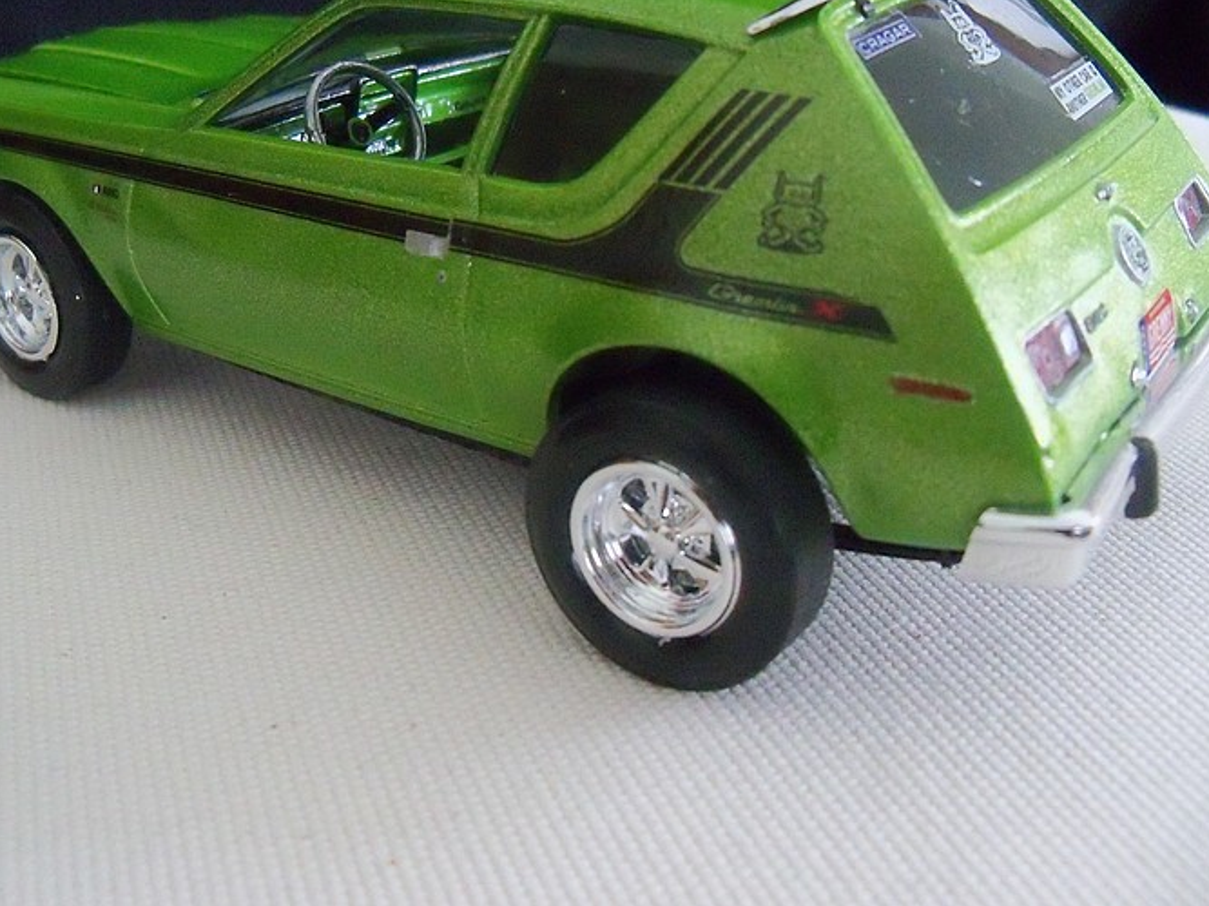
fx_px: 1467
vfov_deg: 34.2
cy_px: 366
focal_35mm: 42
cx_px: 566
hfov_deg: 44.8
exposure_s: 1/40
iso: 1000
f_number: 3.5
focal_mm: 6.2
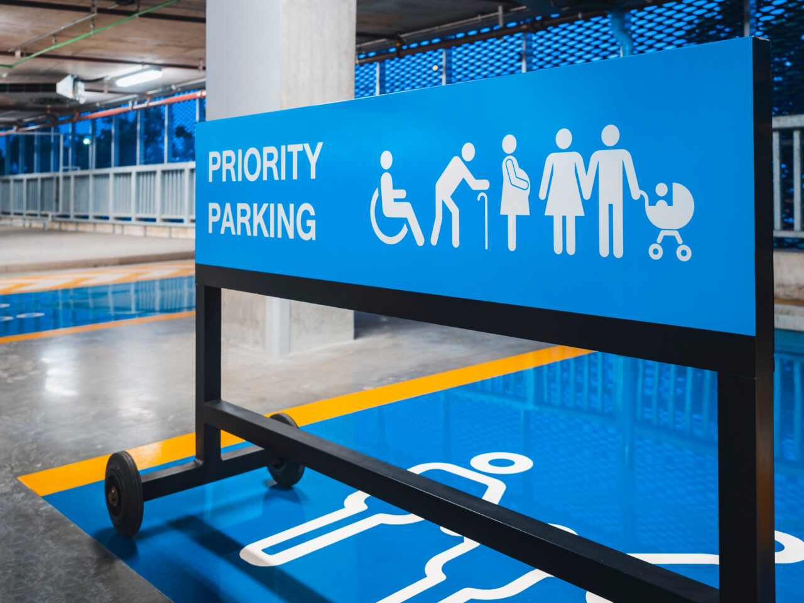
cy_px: 302
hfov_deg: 54.0
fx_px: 790
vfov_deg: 41.8
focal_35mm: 34
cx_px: 402
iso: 200
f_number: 2.8
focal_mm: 17
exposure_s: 1/13
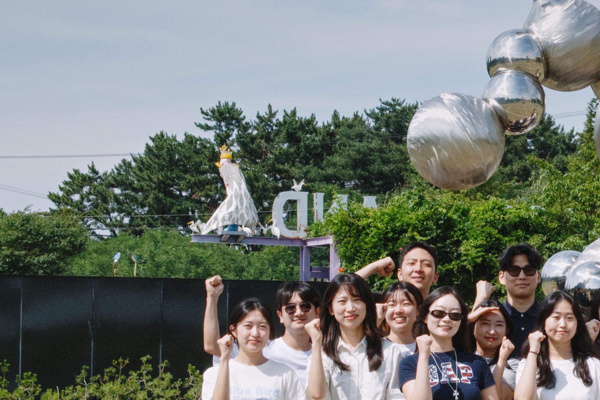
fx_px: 1816
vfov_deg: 12.6
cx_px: 625
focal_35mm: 109
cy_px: 249
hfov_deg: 18.2
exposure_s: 1/3500
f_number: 10
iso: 1600
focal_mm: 28.7
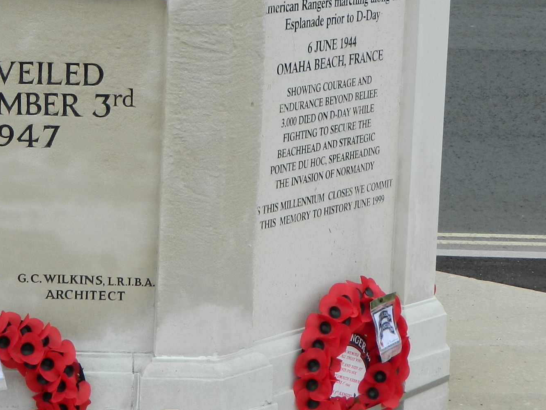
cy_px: 80
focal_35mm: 140
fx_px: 2208
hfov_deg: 13.9
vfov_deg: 10.6
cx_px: 35
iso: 80
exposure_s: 1/80
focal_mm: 10.2
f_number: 3.8
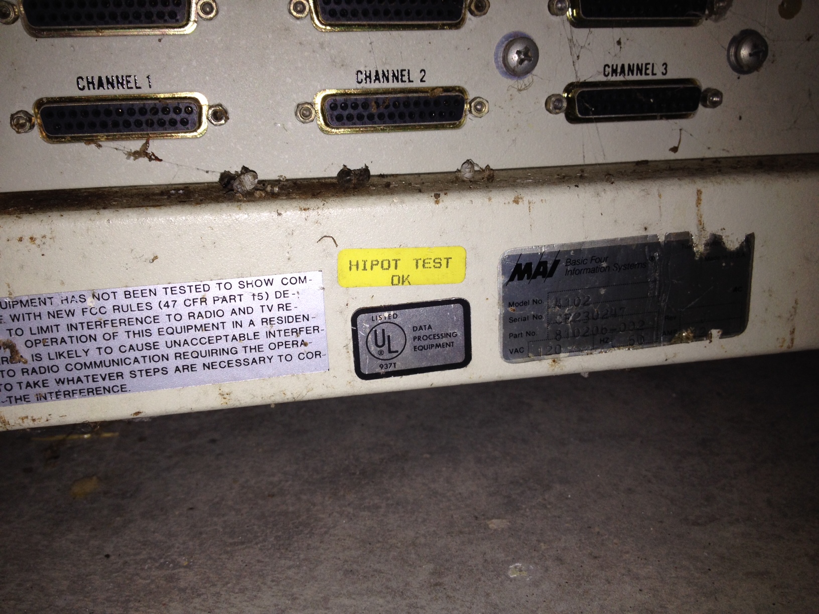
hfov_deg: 52.6
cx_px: 410
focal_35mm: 35
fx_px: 828
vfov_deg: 40.7
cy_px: 307
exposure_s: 1/120
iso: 50
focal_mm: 4.28
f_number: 2.4
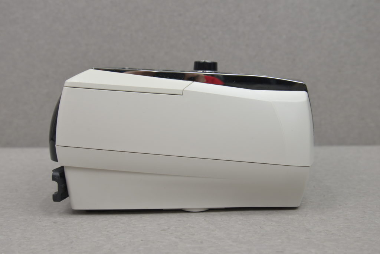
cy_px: 127
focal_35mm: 48
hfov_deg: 41.1
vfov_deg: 28.1
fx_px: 507
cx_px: 190
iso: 1600
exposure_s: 1/100
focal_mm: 48
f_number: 7.1
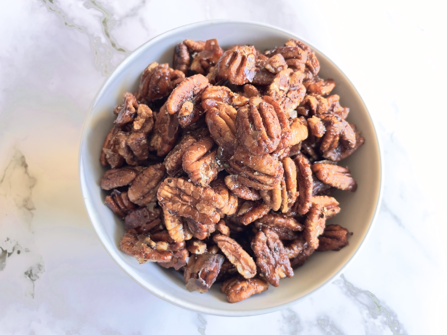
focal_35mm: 26
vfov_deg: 53.1
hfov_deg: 67.3
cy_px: 168
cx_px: 224
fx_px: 336
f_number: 1.6
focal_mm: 4.2
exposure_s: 1/60
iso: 160
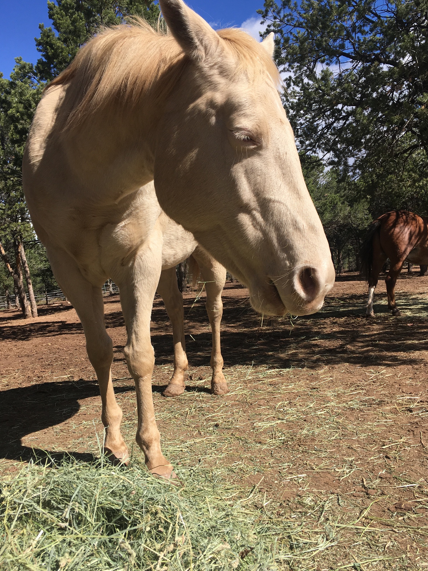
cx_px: 214
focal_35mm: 30
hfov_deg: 46.8
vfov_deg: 60.0
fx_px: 495
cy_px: 289
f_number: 2.2
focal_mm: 4.15
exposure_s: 1/1603
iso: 25
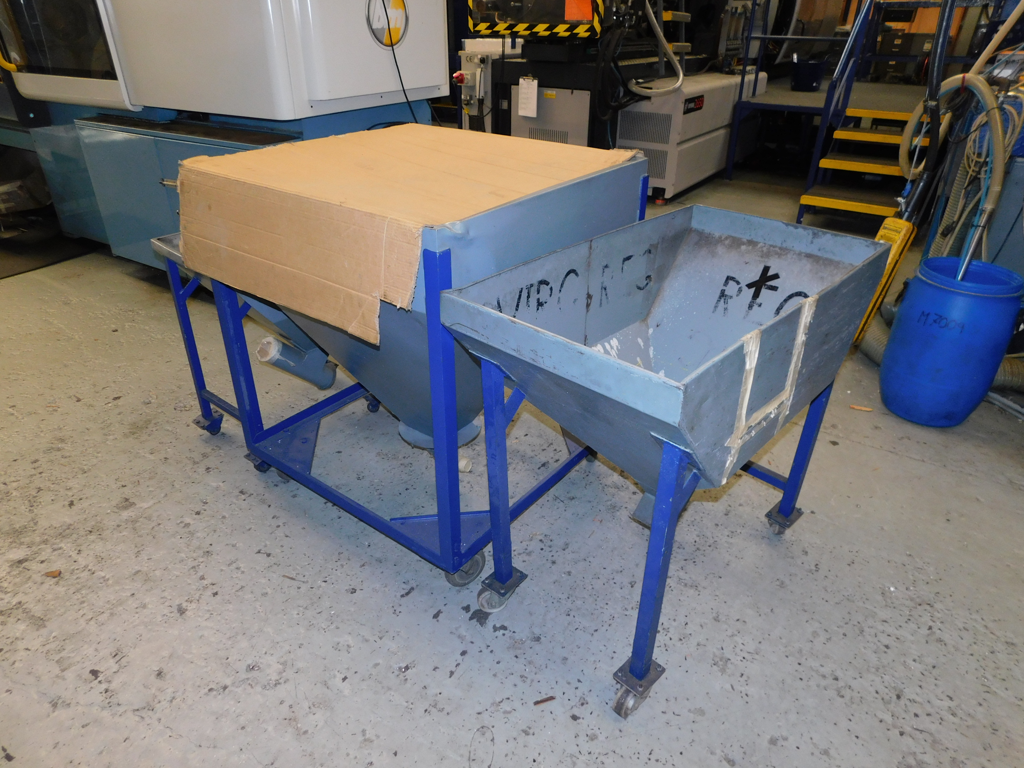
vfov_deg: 58.9
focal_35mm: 23
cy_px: 384
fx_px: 680
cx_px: 512
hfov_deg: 73.9
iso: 200
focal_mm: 4
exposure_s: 1/30
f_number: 3
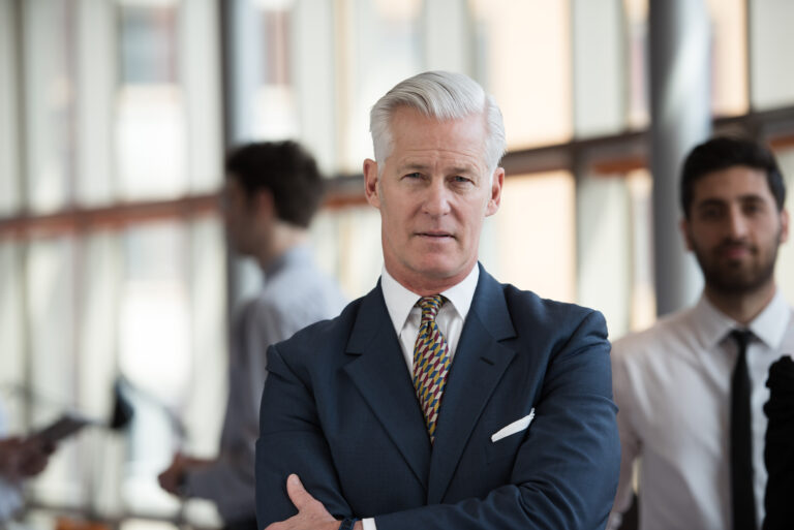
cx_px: 397
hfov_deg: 14.6
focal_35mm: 140
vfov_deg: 9.8
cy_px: 265
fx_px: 3089
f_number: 2.8
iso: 200
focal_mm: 140
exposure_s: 1/400
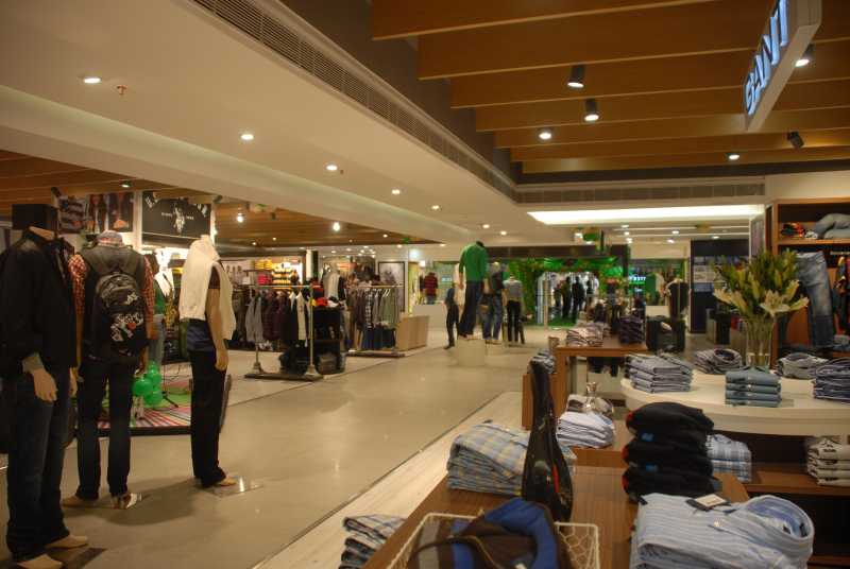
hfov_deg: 67.3
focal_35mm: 27
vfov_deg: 48.1
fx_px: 638
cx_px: 425
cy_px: 284
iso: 250
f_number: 3.5
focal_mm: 18
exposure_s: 1/50
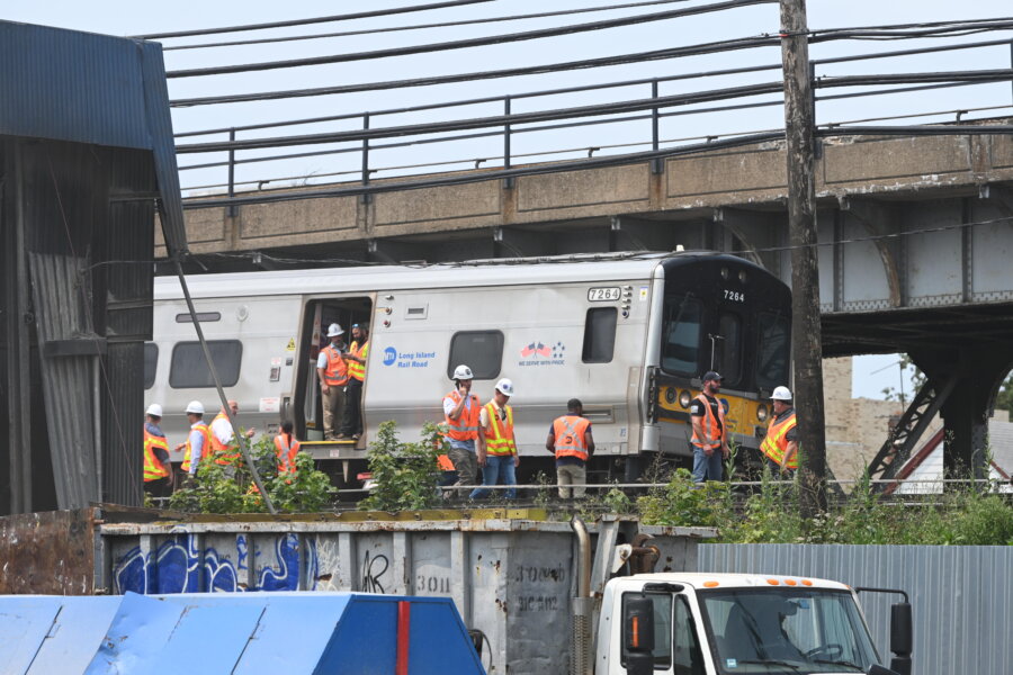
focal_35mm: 200
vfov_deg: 6.9
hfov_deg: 10.3
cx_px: 506
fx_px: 5627
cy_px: 338
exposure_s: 1/2000
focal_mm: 200
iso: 560
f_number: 6.3
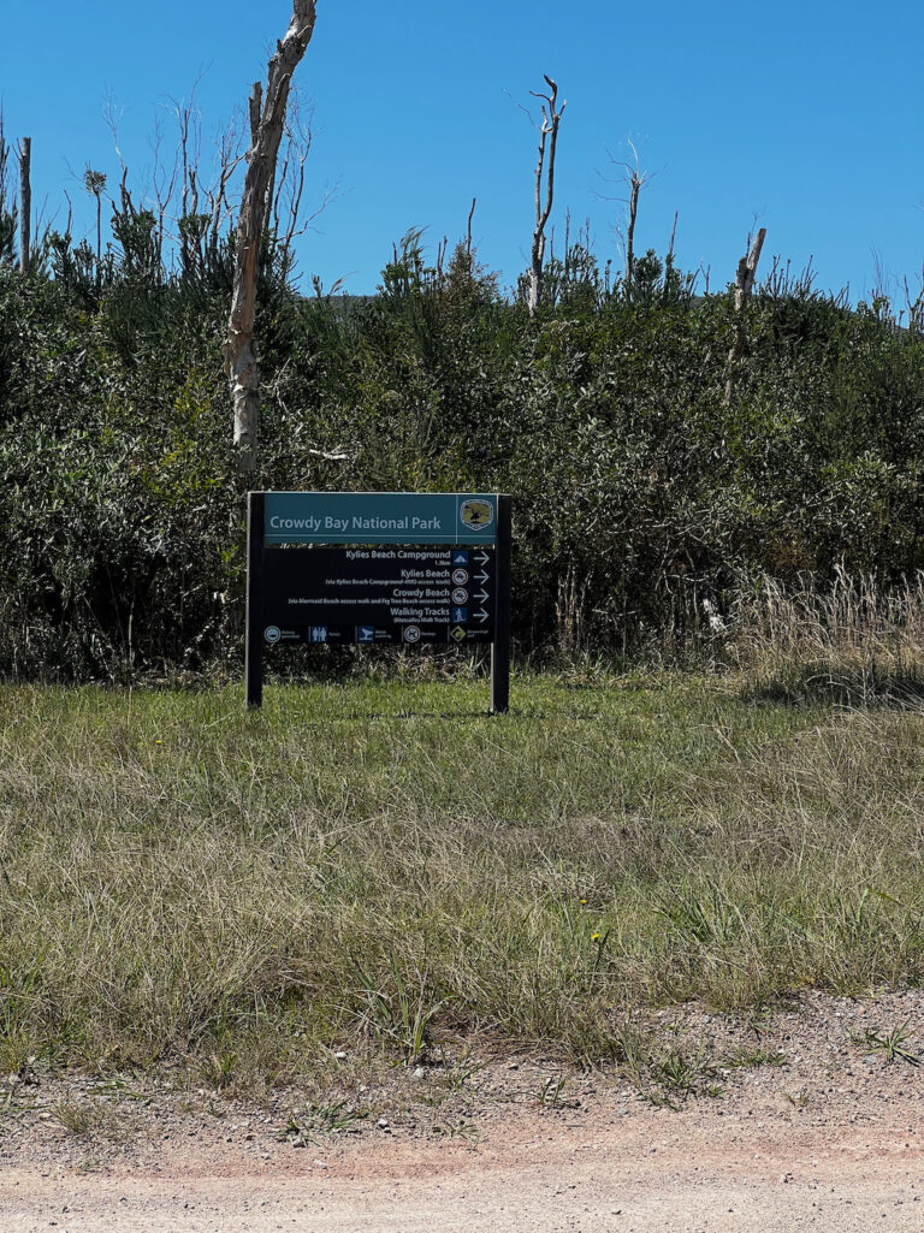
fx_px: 2742
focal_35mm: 77
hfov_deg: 19.1
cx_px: 462
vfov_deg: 25.3
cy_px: 616
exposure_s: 1/619
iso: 32
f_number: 2.8
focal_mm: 9
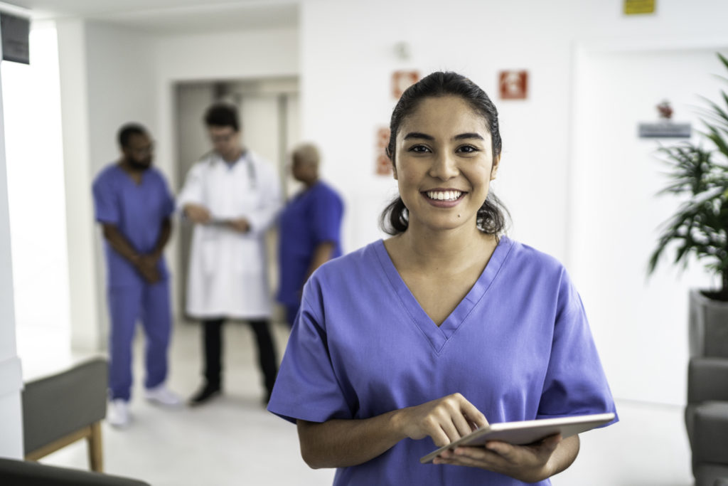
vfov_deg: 37.9
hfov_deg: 54.4
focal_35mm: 35
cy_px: 243
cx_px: 364
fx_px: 708
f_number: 1.4
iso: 320
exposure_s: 1/2000
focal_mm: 35
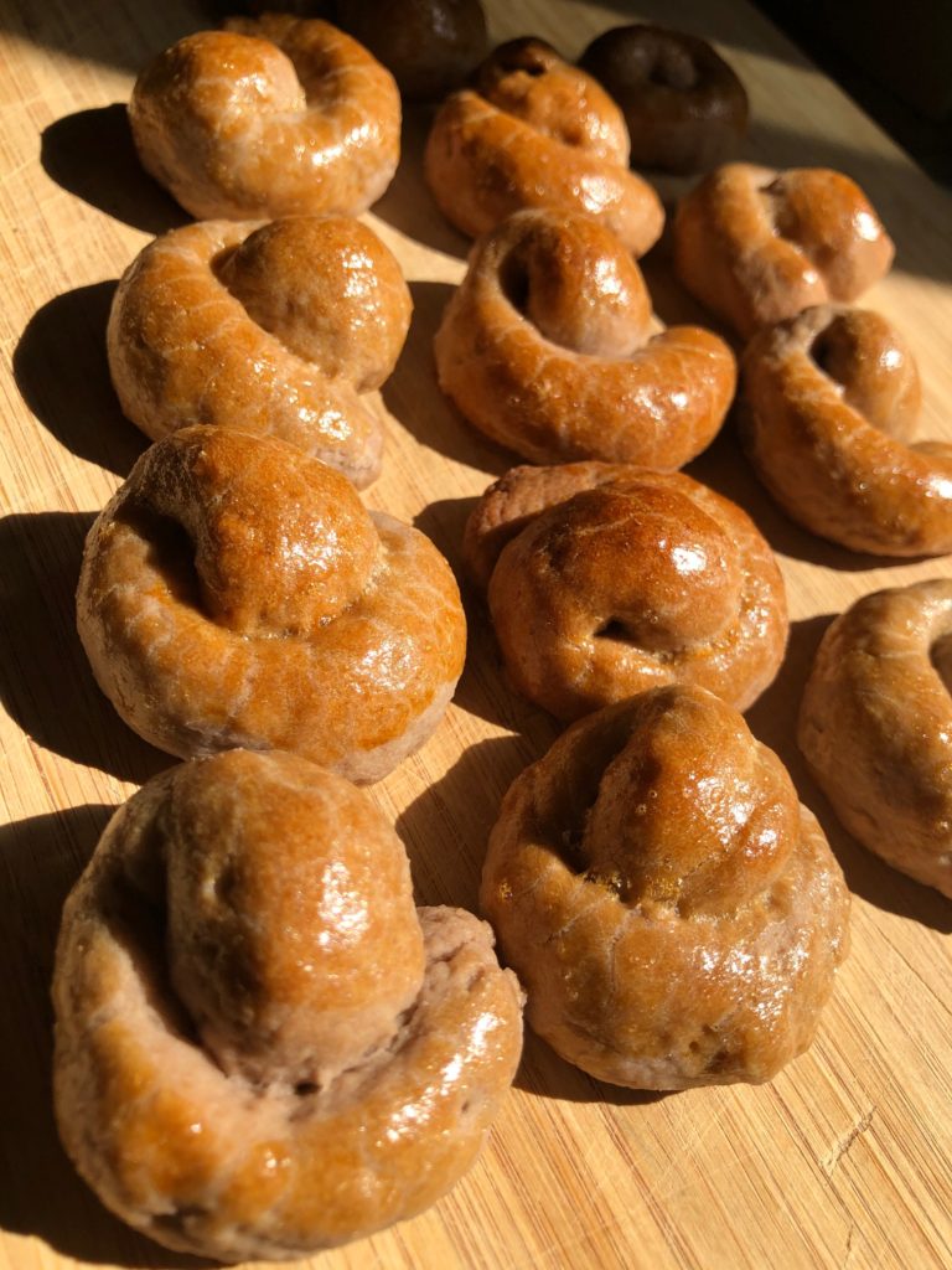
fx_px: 1027
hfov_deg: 49.7
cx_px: 476
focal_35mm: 28
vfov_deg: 63.4
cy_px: 635
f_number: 1.8
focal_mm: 3.99
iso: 20
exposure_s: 1/1043
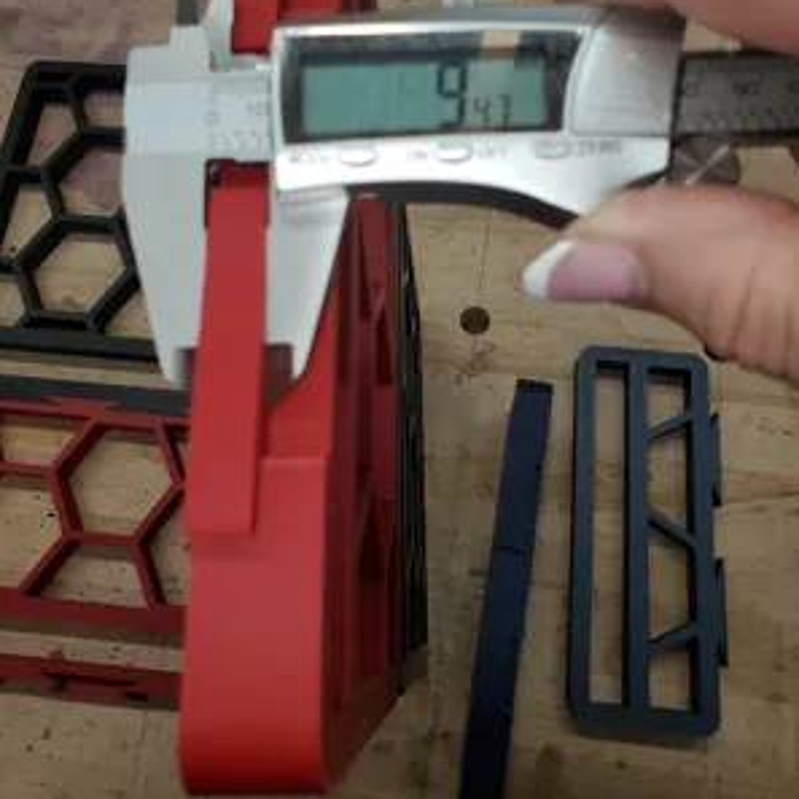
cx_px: 401
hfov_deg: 52.5
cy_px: 266
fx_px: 810
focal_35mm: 31
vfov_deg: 51.6
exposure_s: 1/120
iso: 100
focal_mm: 4.3
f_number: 2.4
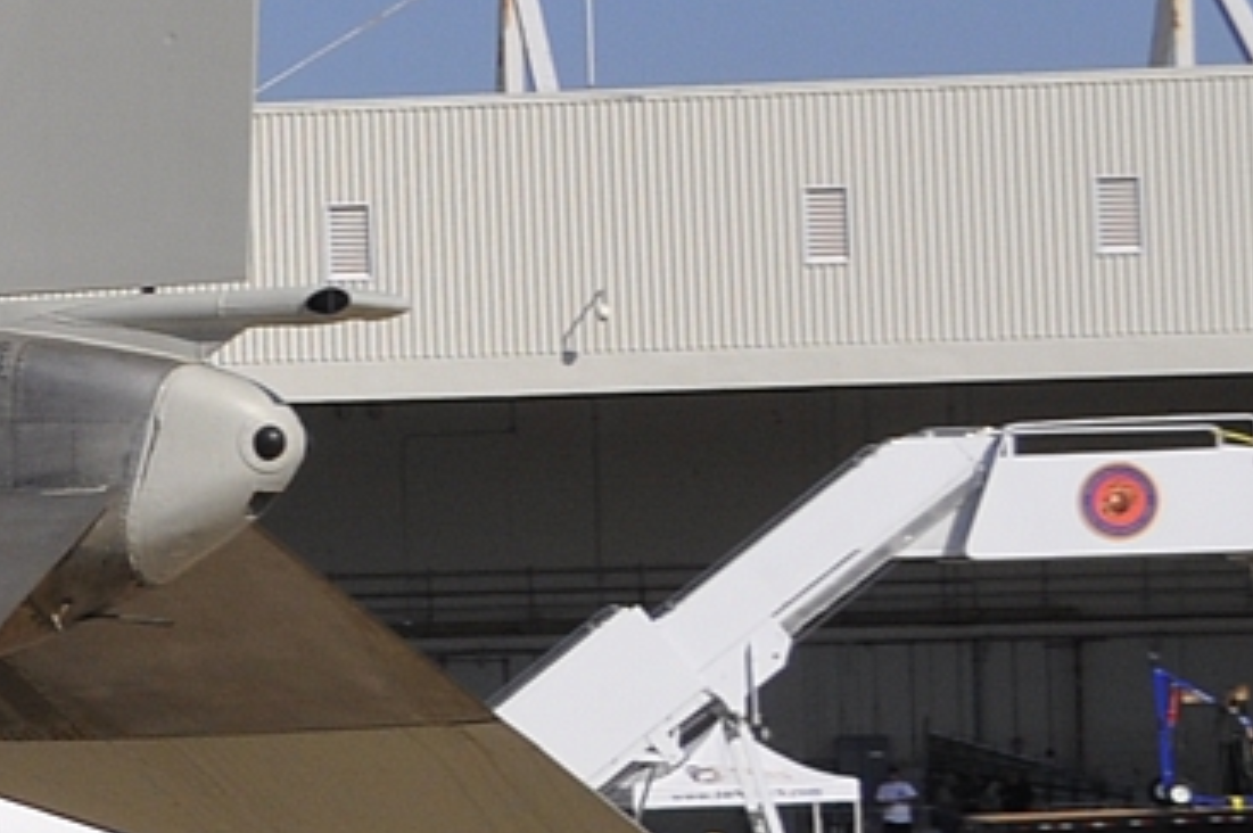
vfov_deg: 5.2
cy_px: 502
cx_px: -2315
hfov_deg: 7.1
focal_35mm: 263
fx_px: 9145
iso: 200
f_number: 11
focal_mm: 30
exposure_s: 1/500
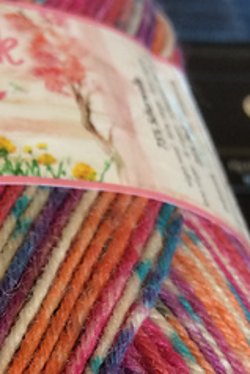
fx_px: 842
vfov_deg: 24.3
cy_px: 343
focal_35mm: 81
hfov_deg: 16.6
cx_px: 9
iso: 80
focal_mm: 4.15
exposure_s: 1/30
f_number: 2.2
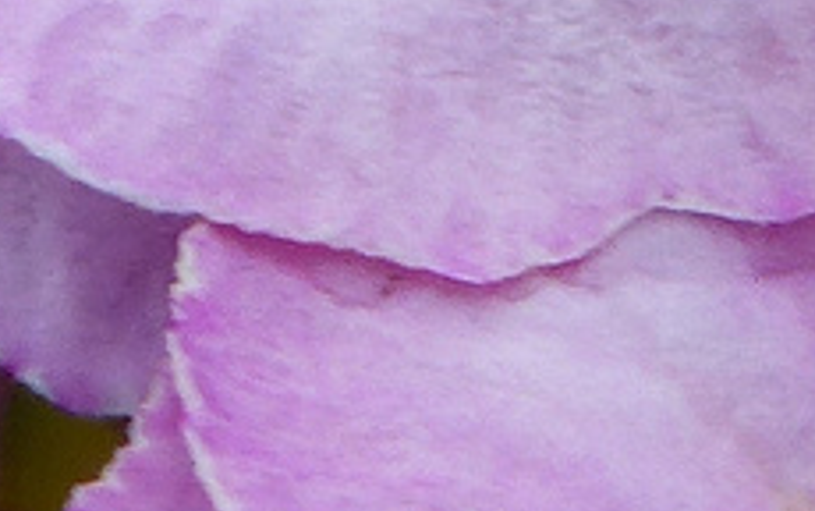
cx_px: 1421
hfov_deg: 0.4
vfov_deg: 0.3
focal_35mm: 4785
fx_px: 106333
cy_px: 124
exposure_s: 1/125
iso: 100
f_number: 4
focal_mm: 108
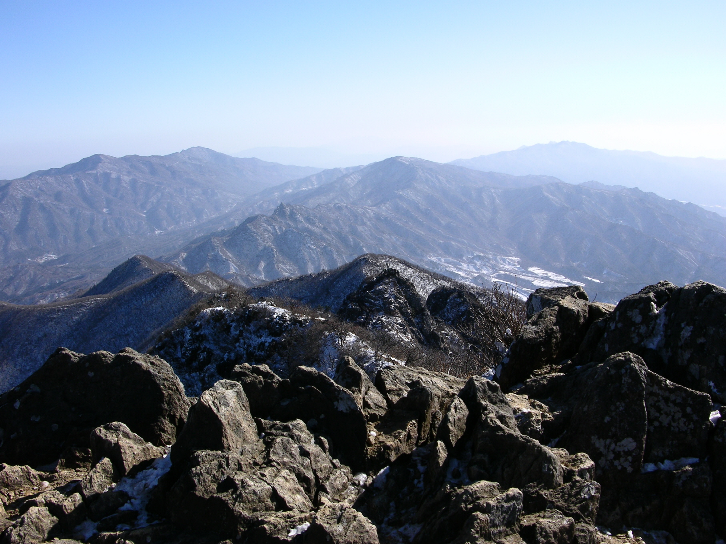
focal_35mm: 37
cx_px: 352
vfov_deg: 38.7
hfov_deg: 50.1
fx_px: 776
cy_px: 264
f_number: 8
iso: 50
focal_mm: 8.9
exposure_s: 1/146
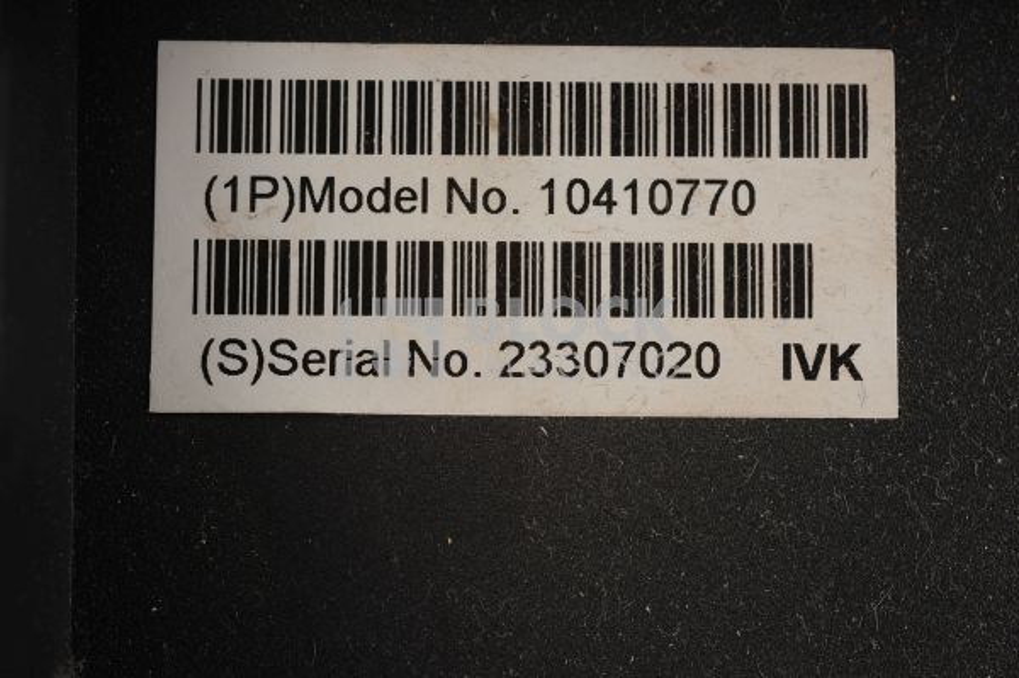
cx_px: 510
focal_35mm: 50
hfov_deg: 39.6
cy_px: 339
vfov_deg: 26.9
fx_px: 1414
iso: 1600
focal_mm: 50
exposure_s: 1/125
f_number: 11
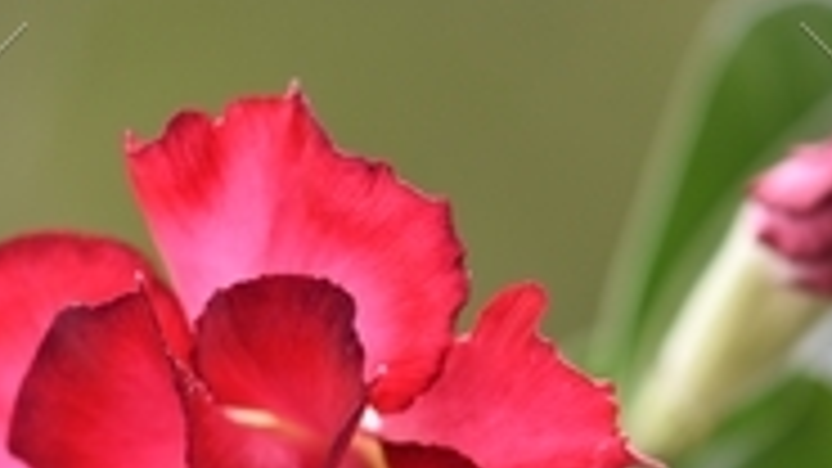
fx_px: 7742
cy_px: 522
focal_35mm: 351
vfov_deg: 3.5
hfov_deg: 6.2
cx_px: 391
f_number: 3
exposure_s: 1/60
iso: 100
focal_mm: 105
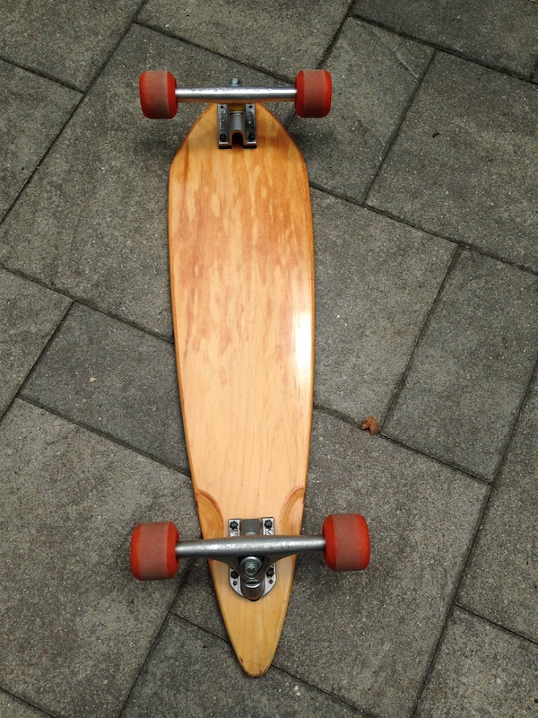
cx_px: 269
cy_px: 359
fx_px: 684
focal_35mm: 33
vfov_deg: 55.4
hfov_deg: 42.9
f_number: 2.4
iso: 50
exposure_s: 1/1153
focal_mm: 4.12
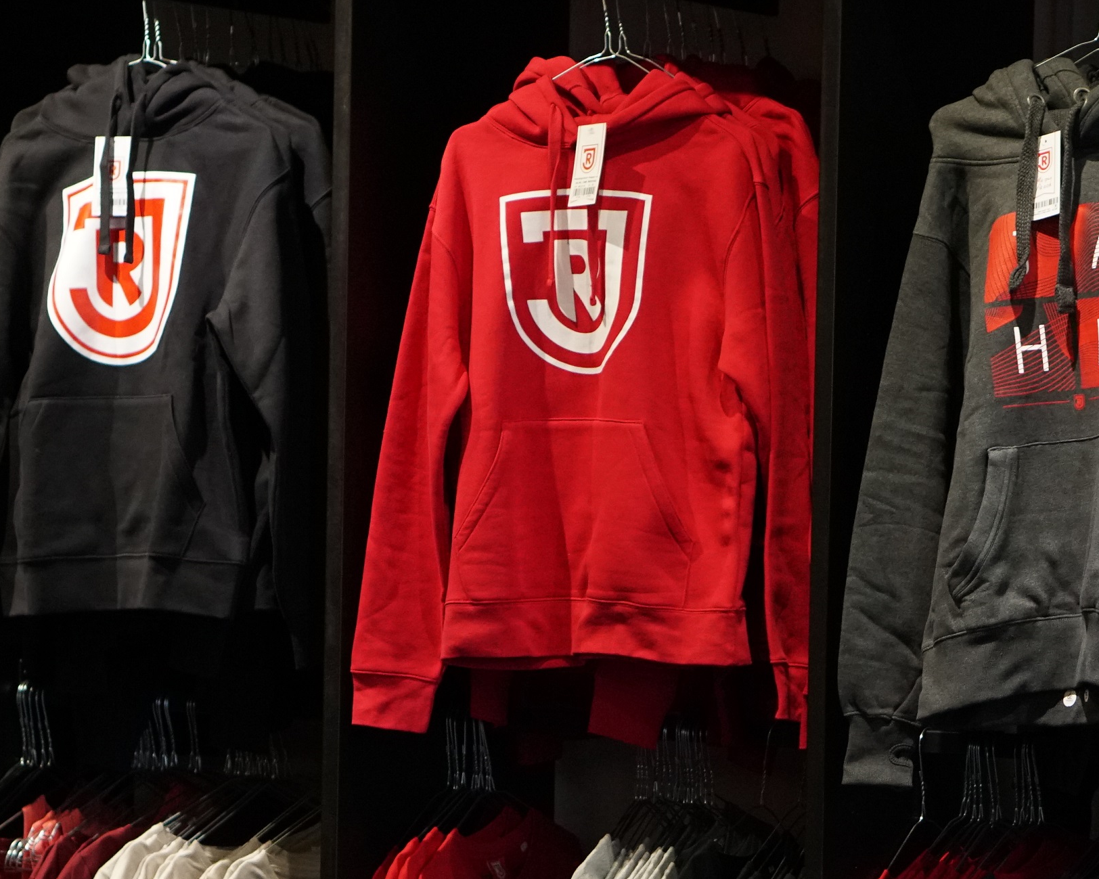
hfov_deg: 12.3
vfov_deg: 9.9
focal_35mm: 156
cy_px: 685
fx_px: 5074
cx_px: 781
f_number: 2.8
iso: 1600
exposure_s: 1/160
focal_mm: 50
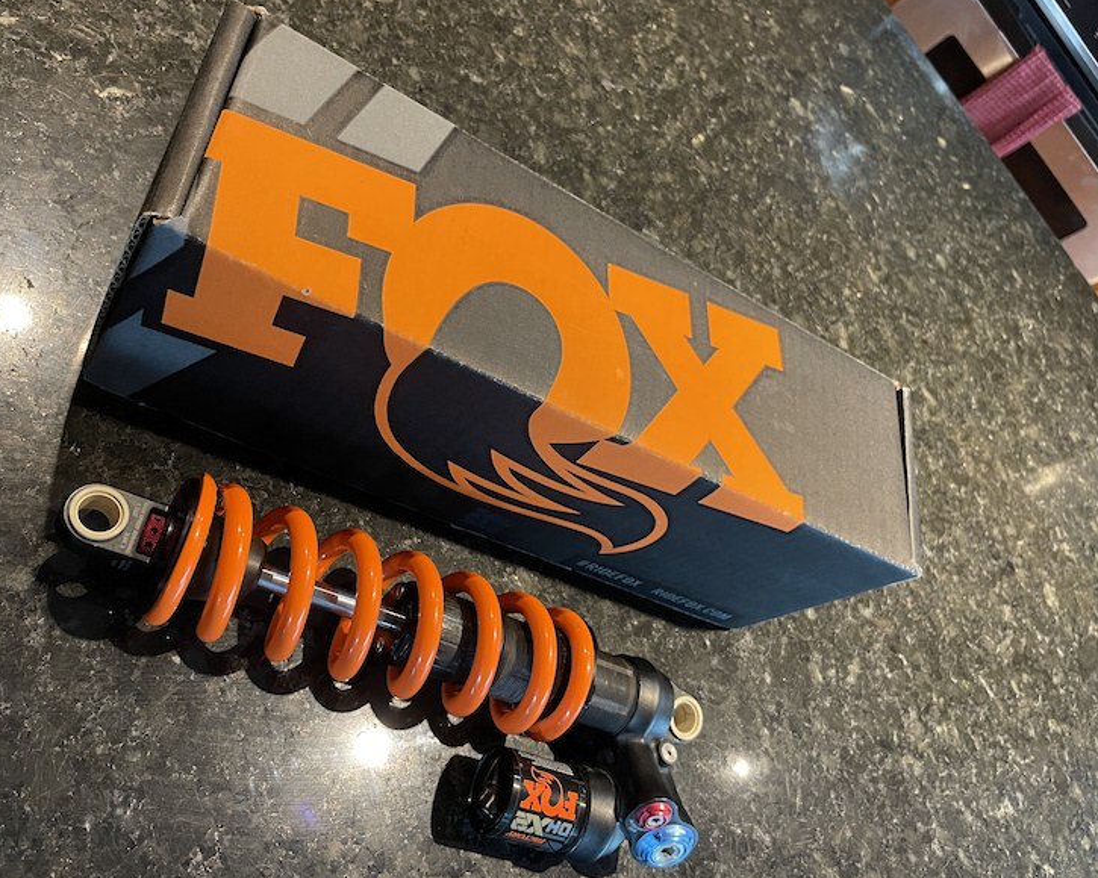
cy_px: 450
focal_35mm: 28
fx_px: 910
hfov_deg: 62.1
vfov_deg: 51.5
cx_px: 494
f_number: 1.6
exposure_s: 1/60
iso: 320
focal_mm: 4.2
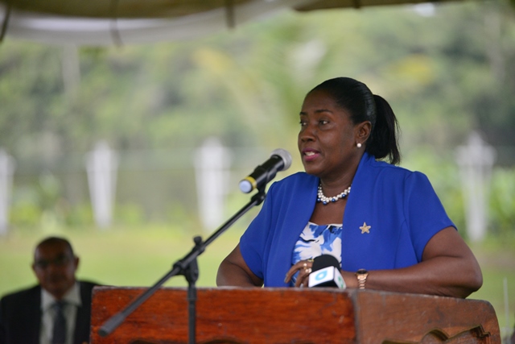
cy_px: 172
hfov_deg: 10.3
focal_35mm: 200
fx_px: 2862
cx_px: 258
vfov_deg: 6.9
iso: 400
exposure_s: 1/1600
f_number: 2.8
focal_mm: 200
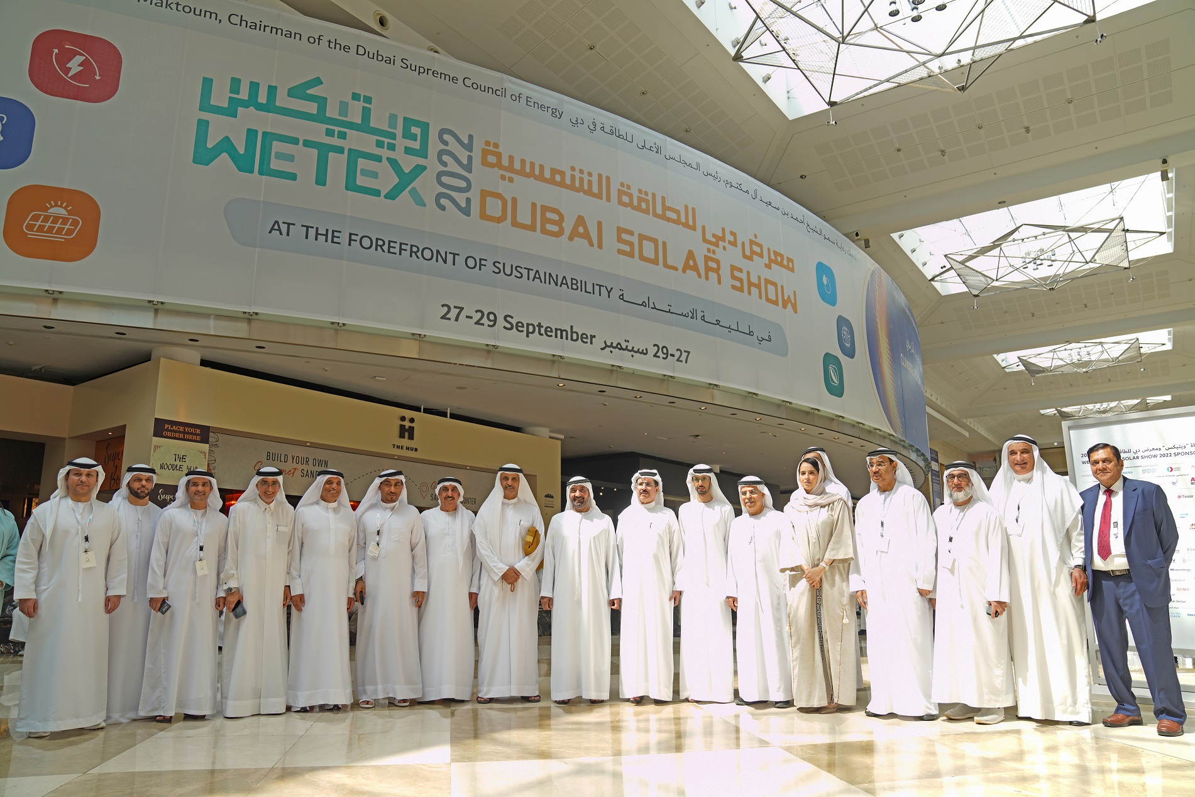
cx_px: 598
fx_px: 797
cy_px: 398
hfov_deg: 73.7
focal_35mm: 24
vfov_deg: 53.2
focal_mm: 24
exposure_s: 1/125
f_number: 3.5
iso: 80
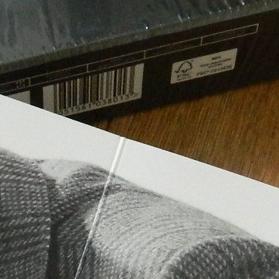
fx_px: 1149
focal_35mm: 126
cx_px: 45
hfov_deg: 13.8
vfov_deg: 13.3
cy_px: 372
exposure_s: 1/25
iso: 400
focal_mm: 4.5
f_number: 3.1
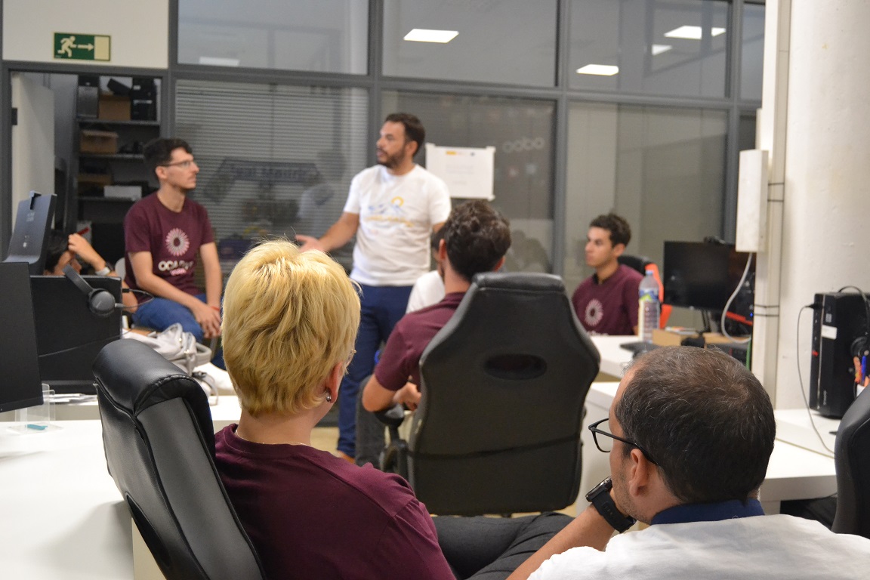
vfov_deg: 31.9
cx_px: 435
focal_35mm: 42
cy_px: 290
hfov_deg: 46.4
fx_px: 1015
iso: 2500
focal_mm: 28
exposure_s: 1/60
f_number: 4
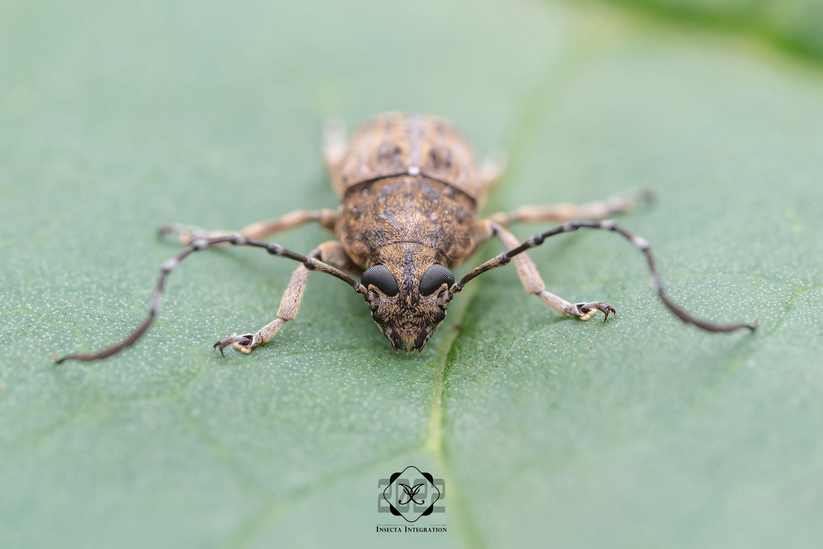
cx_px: 412
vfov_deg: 13.0
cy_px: 274
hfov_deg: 19.5
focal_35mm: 105
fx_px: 2400
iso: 200
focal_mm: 105
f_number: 14
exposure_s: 1/200
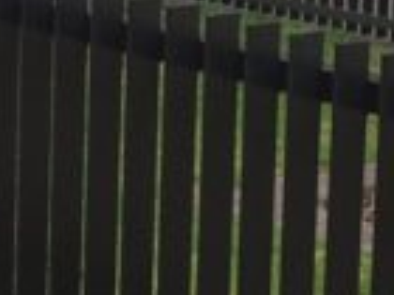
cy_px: 87
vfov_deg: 6.7
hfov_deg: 9.0
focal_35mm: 220
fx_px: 2504
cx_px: 225
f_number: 2.2
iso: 50
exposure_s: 1/120
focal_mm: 4.12
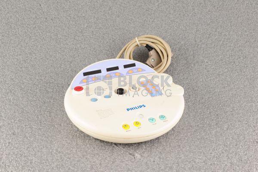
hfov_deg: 39.6
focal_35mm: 50
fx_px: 358
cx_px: 129
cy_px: 86
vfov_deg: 26.9
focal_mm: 50
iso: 1600
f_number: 10
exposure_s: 1/125
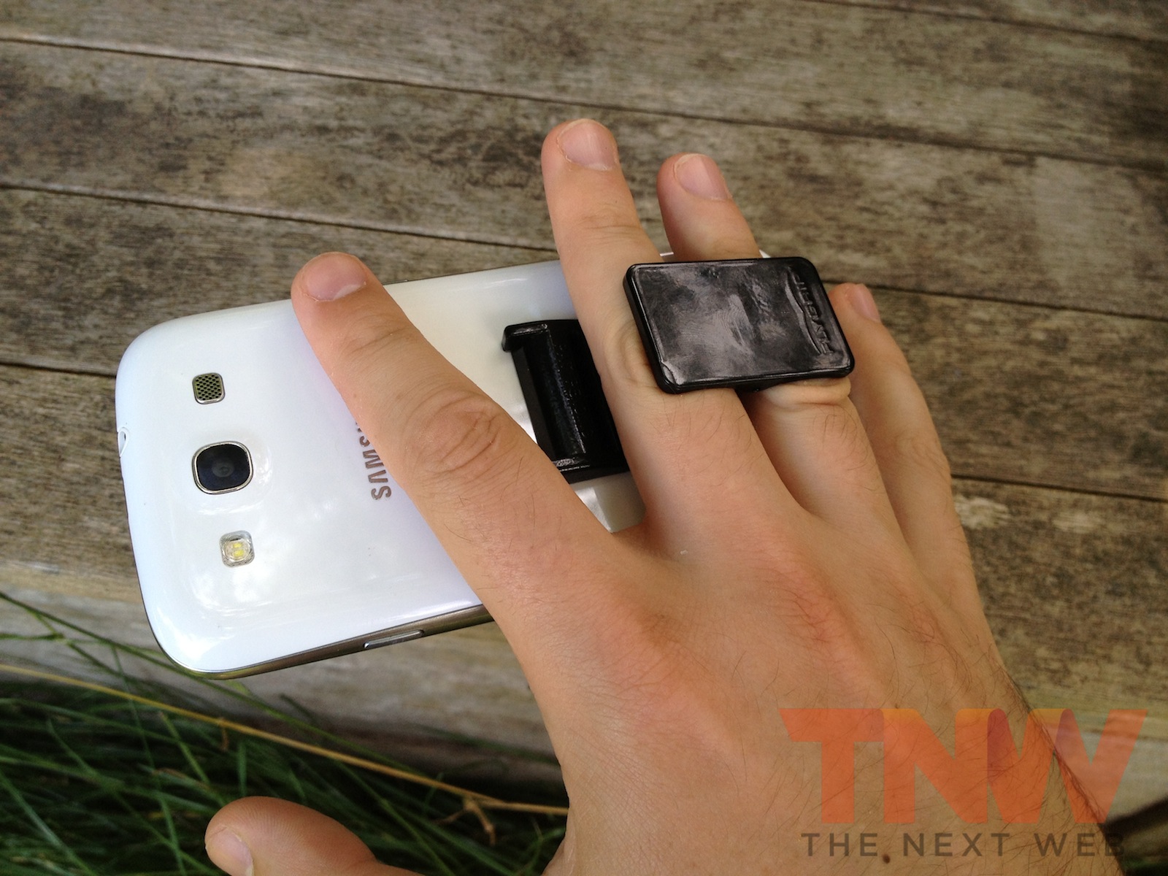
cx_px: 584
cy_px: 438
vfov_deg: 40.7
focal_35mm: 35
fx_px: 1181
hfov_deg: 52.6
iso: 50
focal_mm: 4.28
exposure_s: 1/172
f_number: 2.4
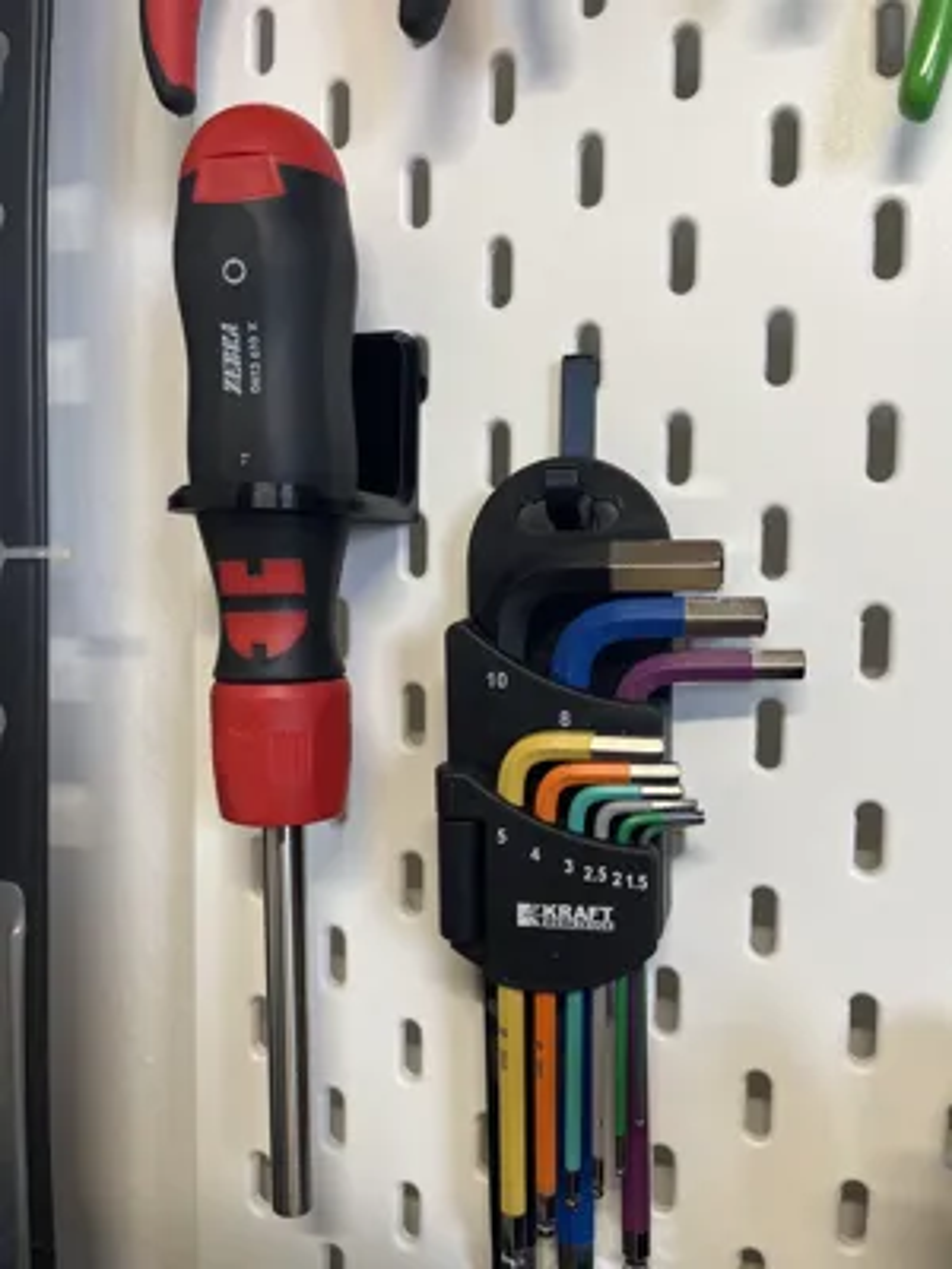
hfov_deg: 53.1
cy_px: 634
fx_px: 953
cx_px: 476
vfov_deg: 67.3
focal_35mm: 26
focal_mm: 5.1
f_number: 1.6
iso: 125
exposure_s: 1/121
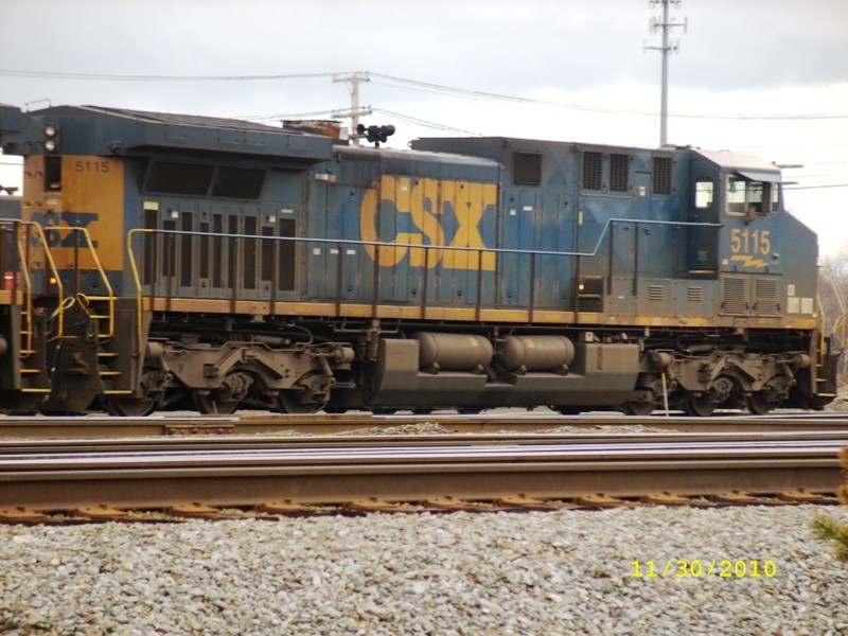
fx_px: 4654
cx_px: 424
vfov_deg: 7.8
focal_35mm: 190
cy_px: 318
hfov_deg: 10.4
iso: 100
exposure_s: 1/30
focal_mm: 39
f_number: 4.5
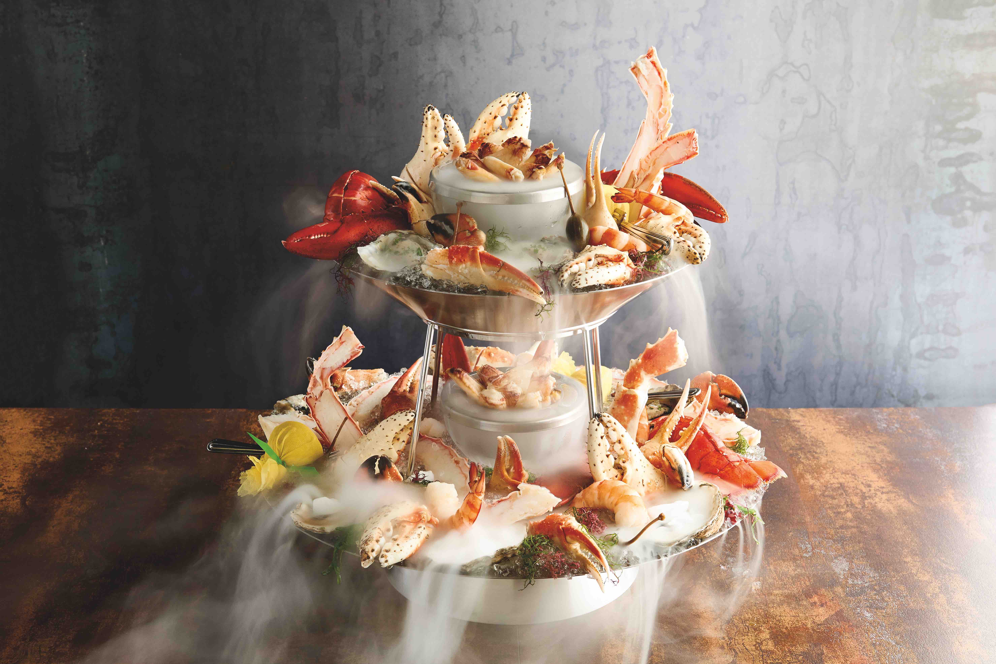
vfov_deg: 23.4
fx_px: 1605
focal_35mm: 58
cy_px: 332
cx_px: 498
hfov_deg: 34.5
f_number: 11
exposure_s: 1
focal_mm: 58
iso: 200
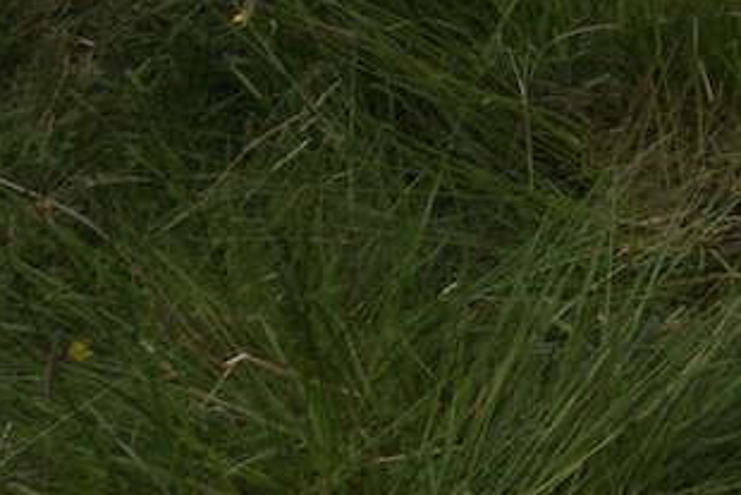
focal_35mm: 116
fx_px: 2389
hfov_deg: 13.1
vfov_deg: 10.3
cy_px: -685
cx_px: 1795
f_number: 20
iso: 100
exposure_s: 1/40
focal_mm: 18
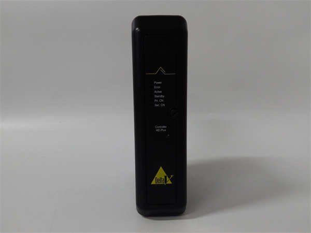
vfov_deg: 51.4
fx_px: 243
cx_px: 156
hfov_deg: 65.3
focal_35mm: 27
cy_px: 116
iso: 246
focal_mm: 3.79
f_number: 2
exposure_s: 1/33
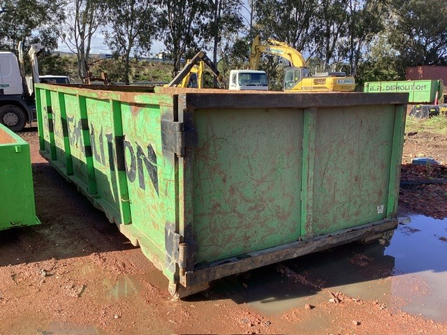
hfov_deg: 58.4
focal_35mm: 31
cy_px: 168
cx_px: 224
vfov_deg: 45.4
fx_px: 400
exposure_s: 1/399
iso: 25
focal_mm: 3.3
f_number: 2.4
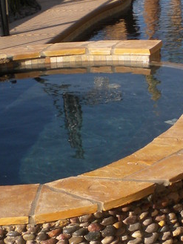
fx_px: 719
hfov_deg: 14.3
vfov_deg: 19.2
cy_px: 171
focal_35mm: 102
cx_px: 171
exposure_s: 1/710
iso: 80
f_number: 4.6
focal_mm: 6.3
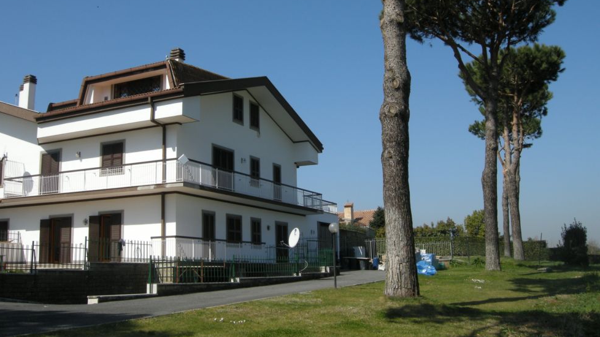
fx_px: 620
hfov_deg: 51.6
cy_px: 142
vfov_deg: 30.4
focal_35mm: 39
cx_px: 294
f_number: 6.1
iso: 64
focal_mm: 7.5
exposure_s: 1/310
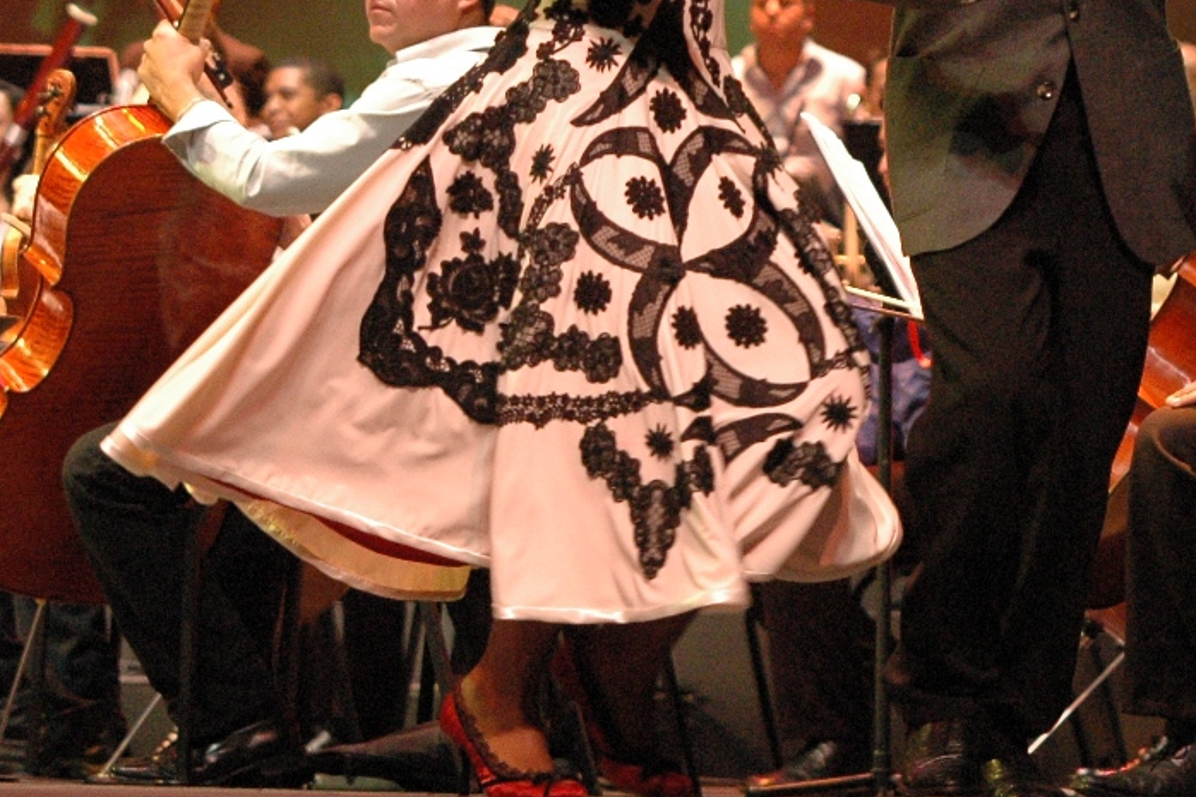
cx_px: 846
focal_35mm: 226
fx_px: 7506
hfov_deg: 9.1
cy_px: 31
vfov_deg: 6.1
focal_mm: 70
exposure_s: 1/160
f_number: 2.8
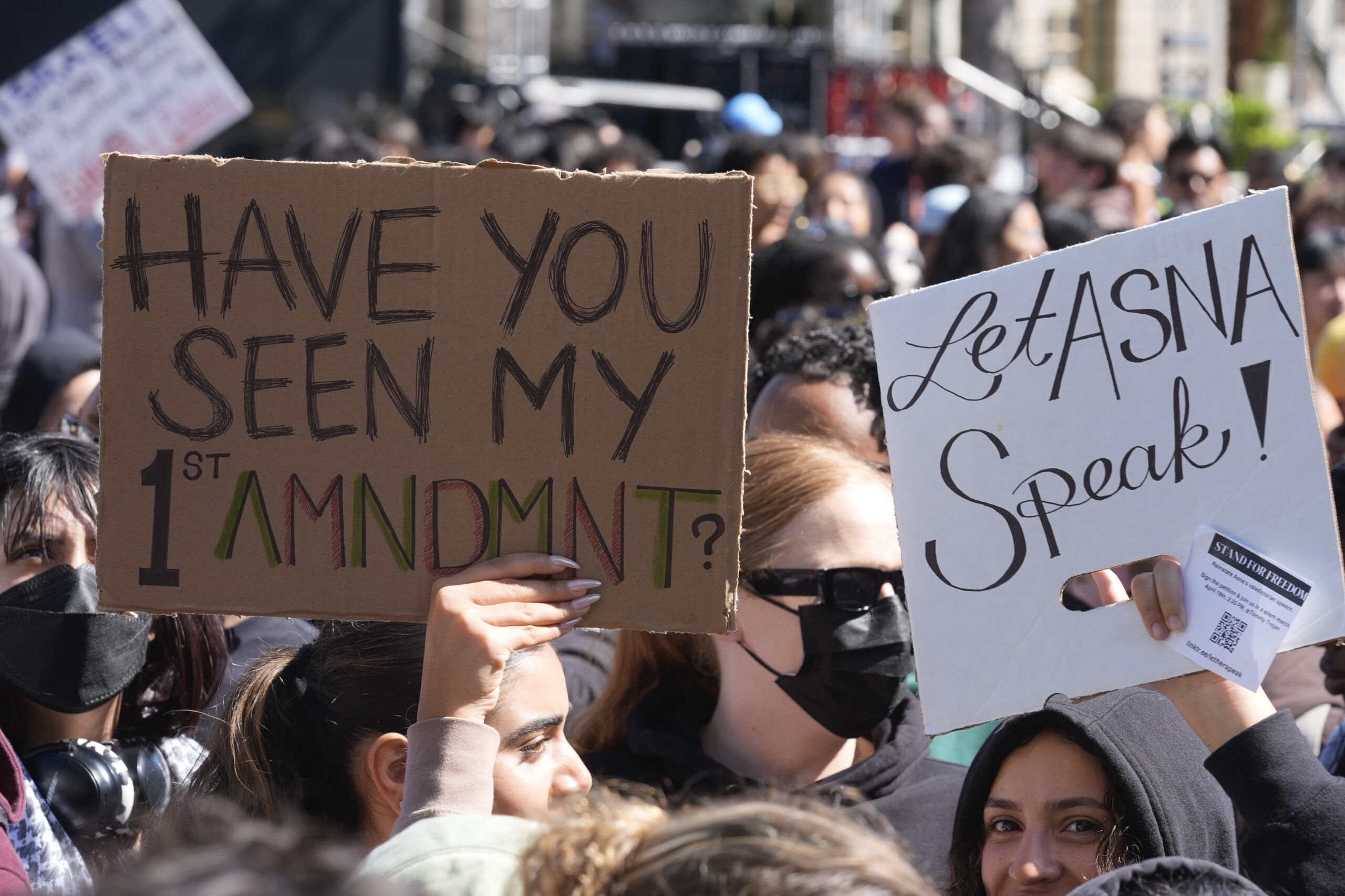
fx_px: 4894
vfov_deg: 10.5
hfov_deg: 15.6
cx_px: 672
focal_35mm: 131
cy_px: 448
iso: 250
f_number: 9
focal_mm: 131
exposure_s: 1/200
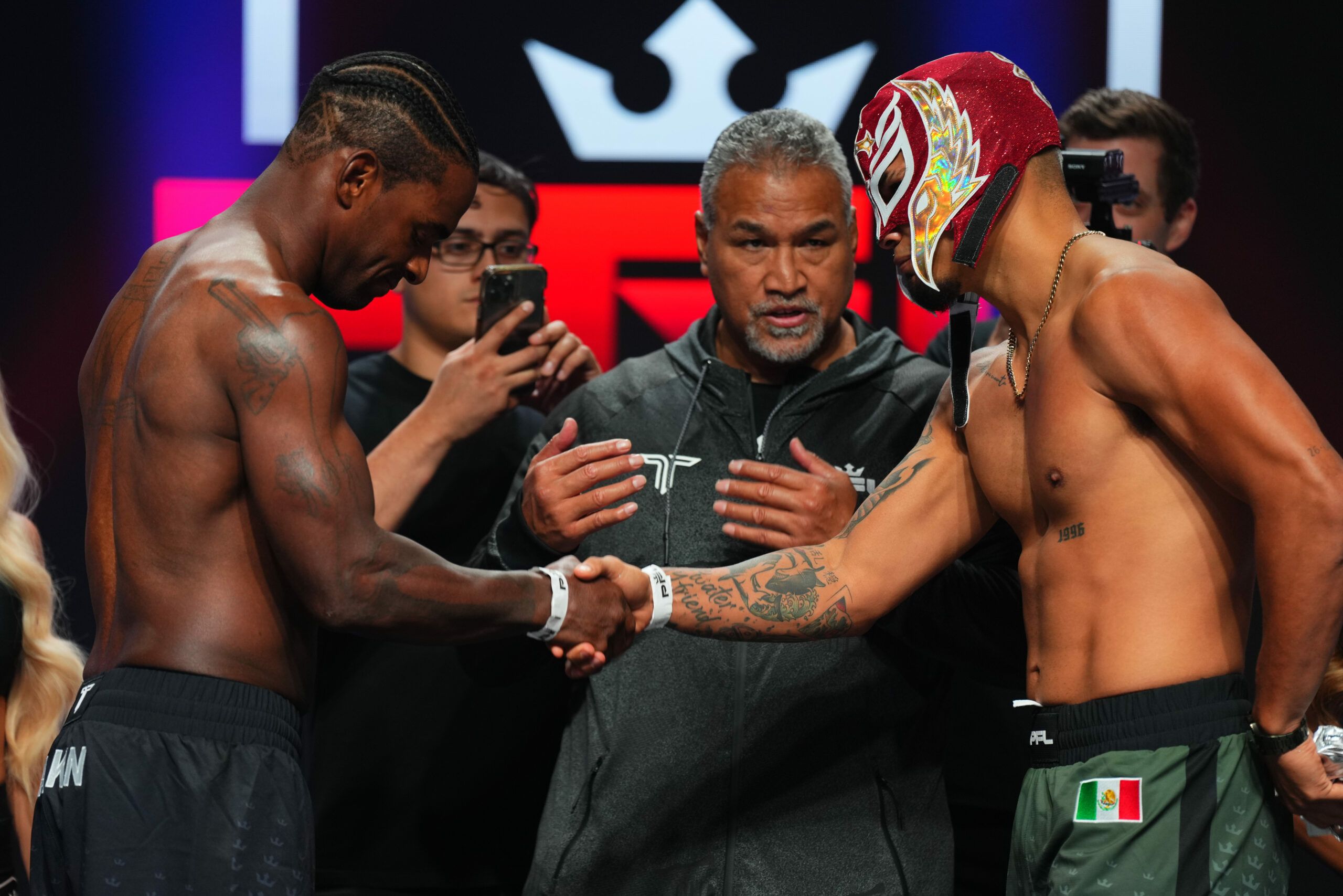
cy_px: 448
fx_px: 7013
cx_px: 672
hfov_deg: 10.9
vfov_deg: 7.3
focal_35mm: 188
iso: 640
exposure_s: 1/320
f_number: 2.8
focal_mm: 188
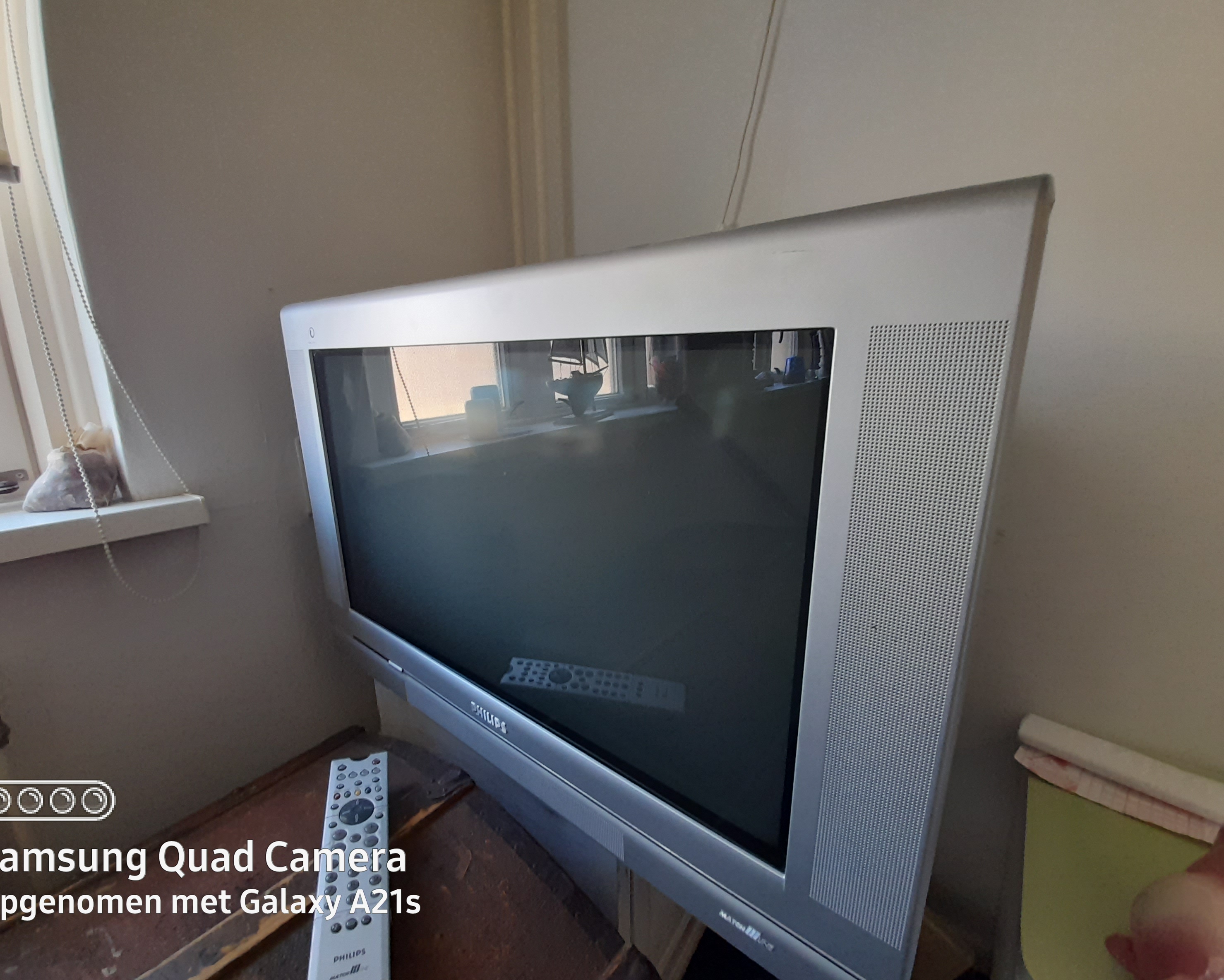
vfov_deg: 88.0
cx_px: 576
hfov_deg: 100.6
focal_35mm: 14
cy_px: 493
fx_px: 507
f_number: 2.2
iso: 160
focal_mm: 1.42
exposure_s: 1/50
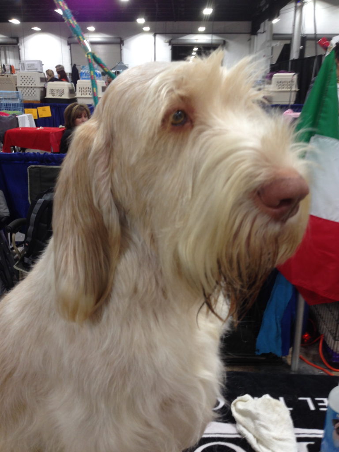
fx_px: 431
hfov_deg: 42.9
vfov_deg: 55.4
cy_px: 226
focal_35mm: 33
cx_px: 170
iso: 50
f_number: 2.4
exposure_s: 1/20
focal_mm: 4.12
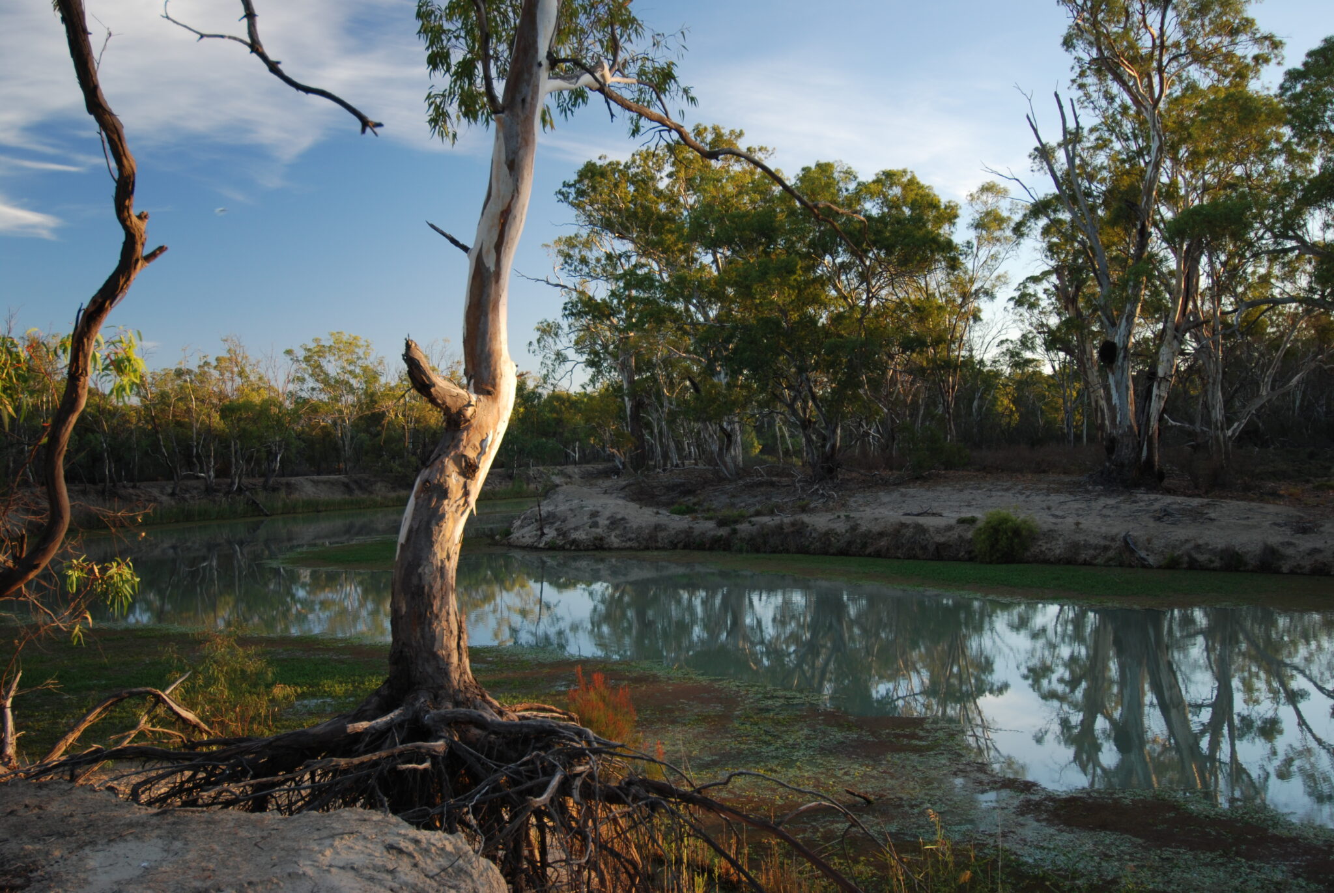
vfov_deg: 40.1
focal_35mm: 33
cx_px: 667
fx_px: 1224
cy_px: 446
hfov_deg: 57.2
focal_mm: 22
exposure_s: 1/30
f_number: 4
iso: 100
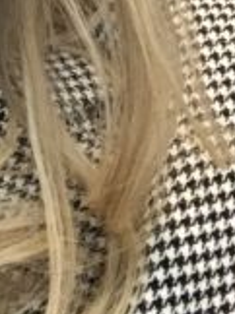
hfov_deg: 9.6
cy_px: -207
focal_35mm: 145
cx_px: -216
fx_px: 1316
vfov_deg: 12.7
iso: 125
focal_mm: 2.87
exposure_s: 1/30
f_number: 2.2
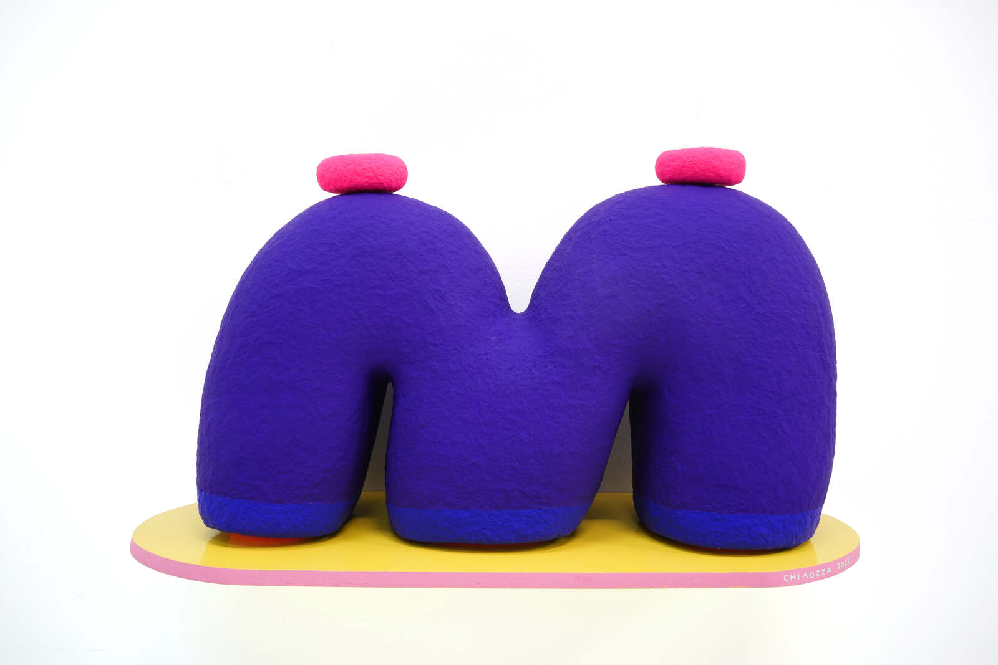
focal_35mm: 35
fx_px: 970
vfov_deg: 37.9
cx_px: 499
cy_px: 332
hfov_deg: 54.4
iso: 320
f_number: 22
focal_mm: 35
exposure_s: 1.6
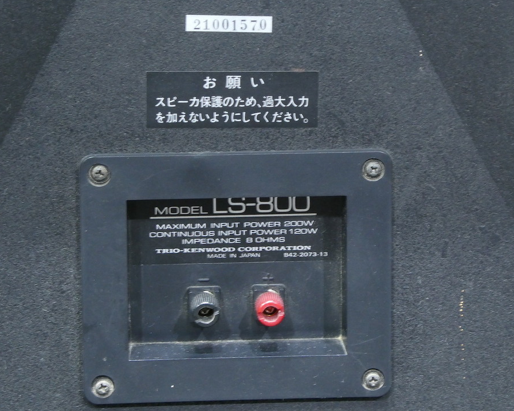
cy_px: 205
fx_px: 3178
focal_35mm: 209
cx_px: 259
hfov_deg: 9.2
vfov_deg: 7.4
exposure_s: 1/1.3
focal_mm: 35.8
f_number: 7.1
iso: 400
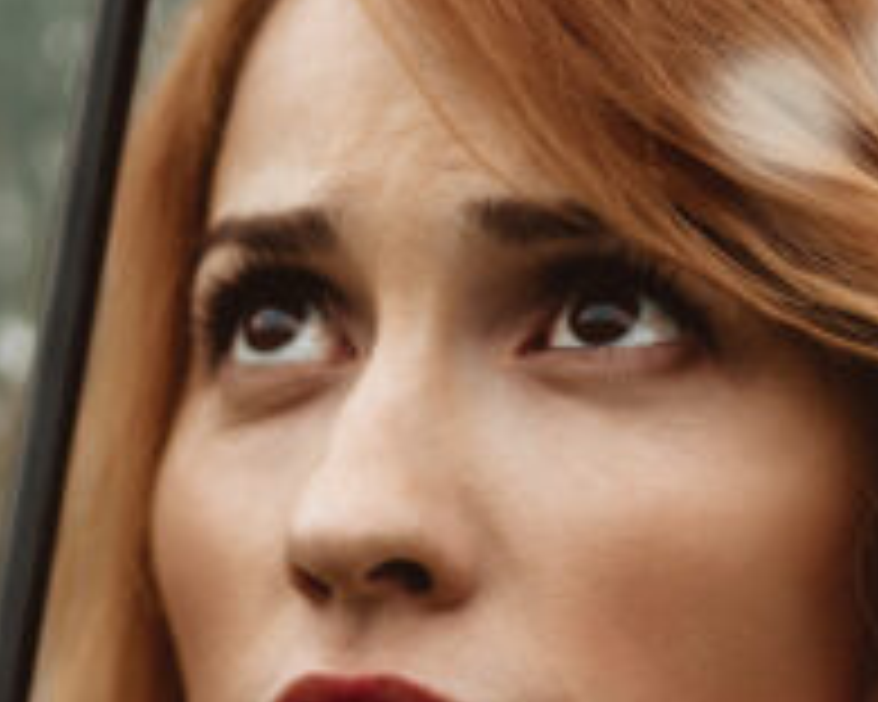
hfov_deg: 7.8
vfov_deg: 6.2
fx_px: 6392
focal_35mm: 246
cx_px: -14
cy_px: 1094
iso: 250
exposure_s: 1/500
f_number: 1.4
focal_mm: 50
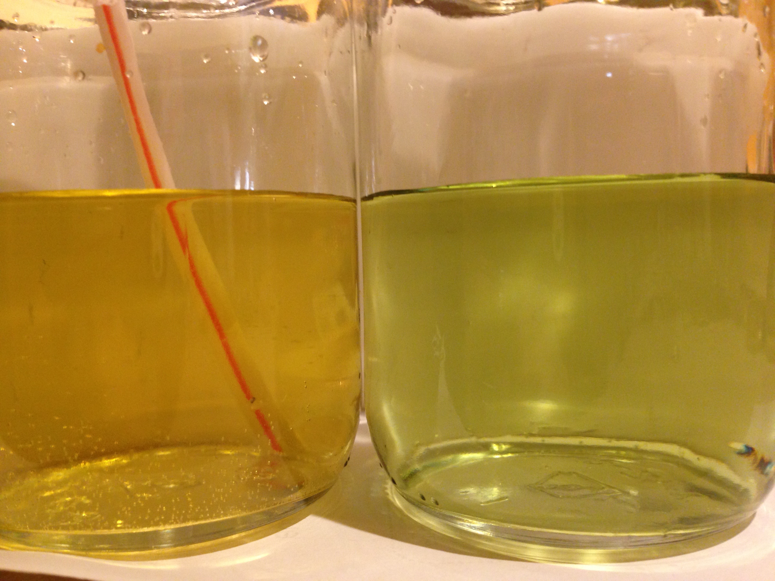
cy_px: 290
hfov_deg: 55.4
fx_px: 739
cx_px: 388
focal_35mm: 33
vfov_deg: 42.9
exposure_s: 1/20
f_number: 2.4
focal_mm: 4.12
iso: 160
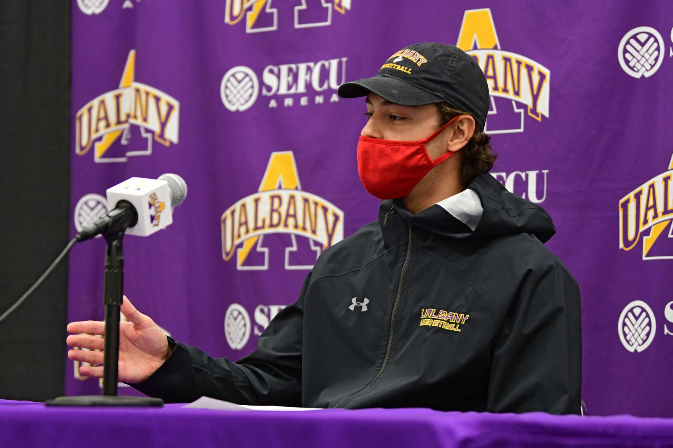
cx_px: 336
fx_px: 2299
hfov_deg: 16.7
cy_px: 224
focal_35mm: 123
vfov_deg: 11.1
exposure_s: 1/100
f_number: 2.8
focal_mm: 82
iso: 1600
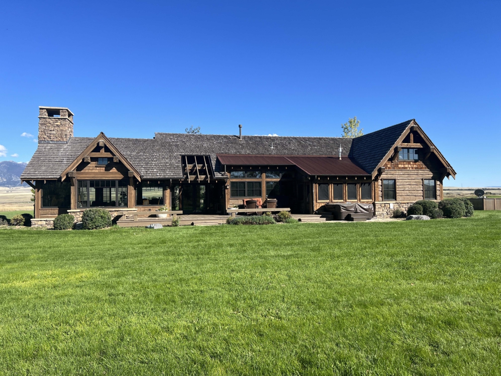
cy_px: 188
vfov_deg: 53.1
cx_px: 250
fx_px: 376
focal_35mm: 26
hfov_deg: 67.3
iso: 50
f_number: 1.5
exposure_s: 1/2841
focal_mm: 5.7
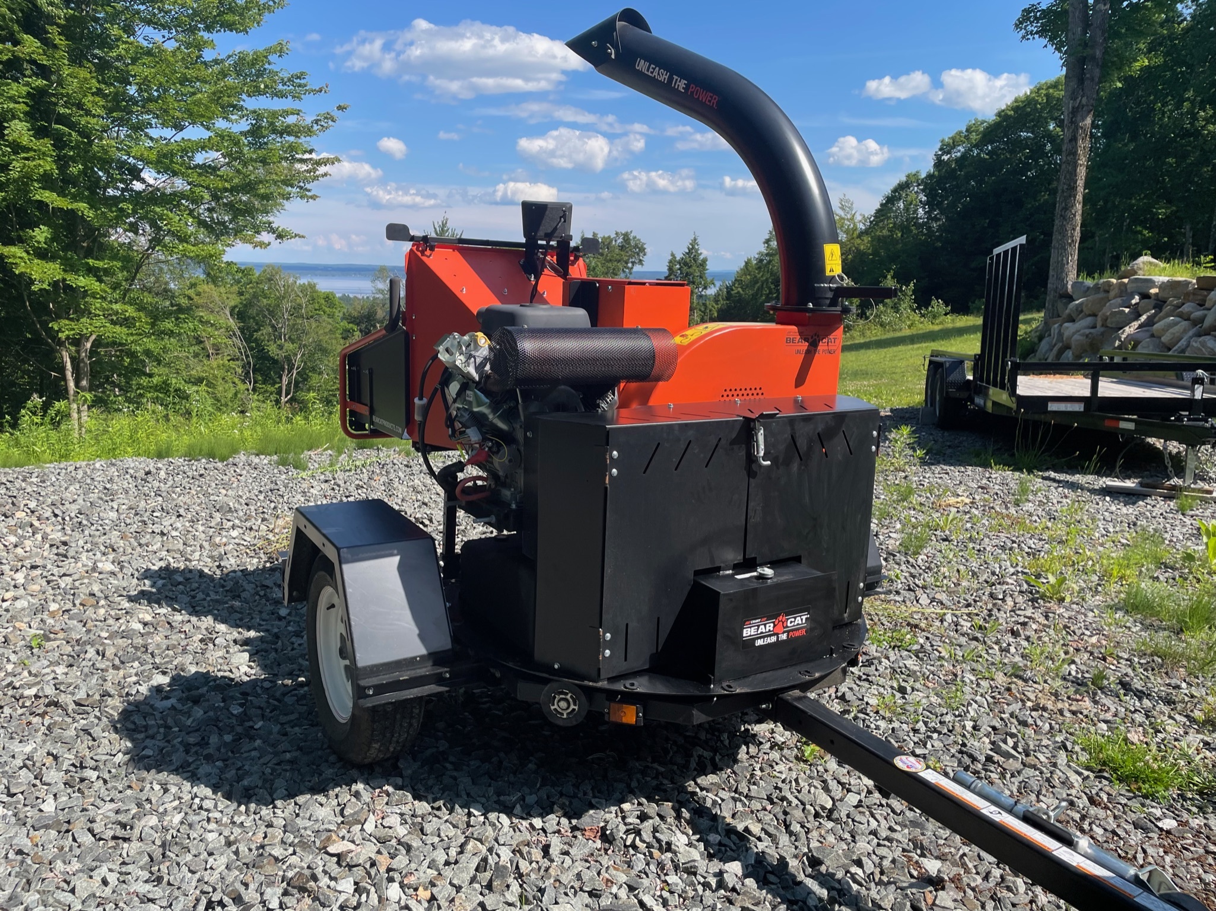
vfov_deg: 53.0
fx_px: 913
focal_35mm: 26
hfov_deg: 67.3
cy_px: 456
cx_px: 608
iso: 32
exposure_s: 1/2132
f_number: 1.6
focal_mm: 4.2
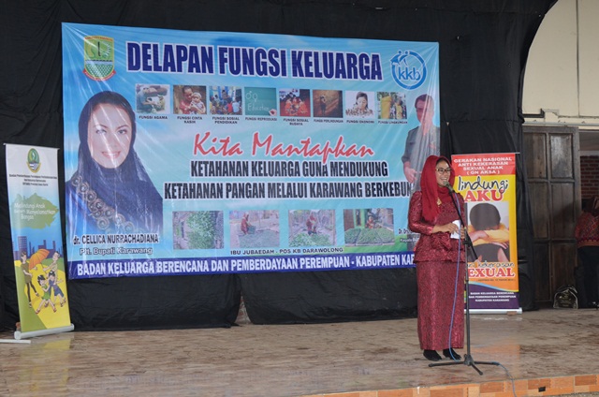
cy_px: 198
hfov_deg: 35.1
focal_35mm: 57
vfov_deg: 23.7
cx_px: 300
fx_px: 947
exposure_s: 1/125
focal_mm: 38
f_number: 7.1
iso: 800
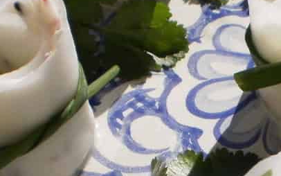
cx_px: 282
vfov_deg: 11.0
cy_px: 147
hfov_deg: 17.1
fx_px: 912
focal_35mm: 119
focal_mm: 6.3
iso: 200
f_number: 4.6
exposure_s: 1/2000
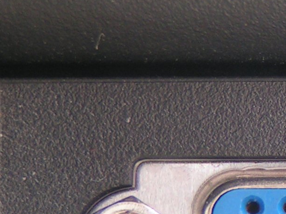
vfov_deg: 5.1
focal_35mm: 289
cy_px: 214
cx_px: 332
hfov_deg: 6.8
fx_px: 2389
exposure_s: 1/125
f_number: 3.5
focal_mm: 17.4
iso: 50
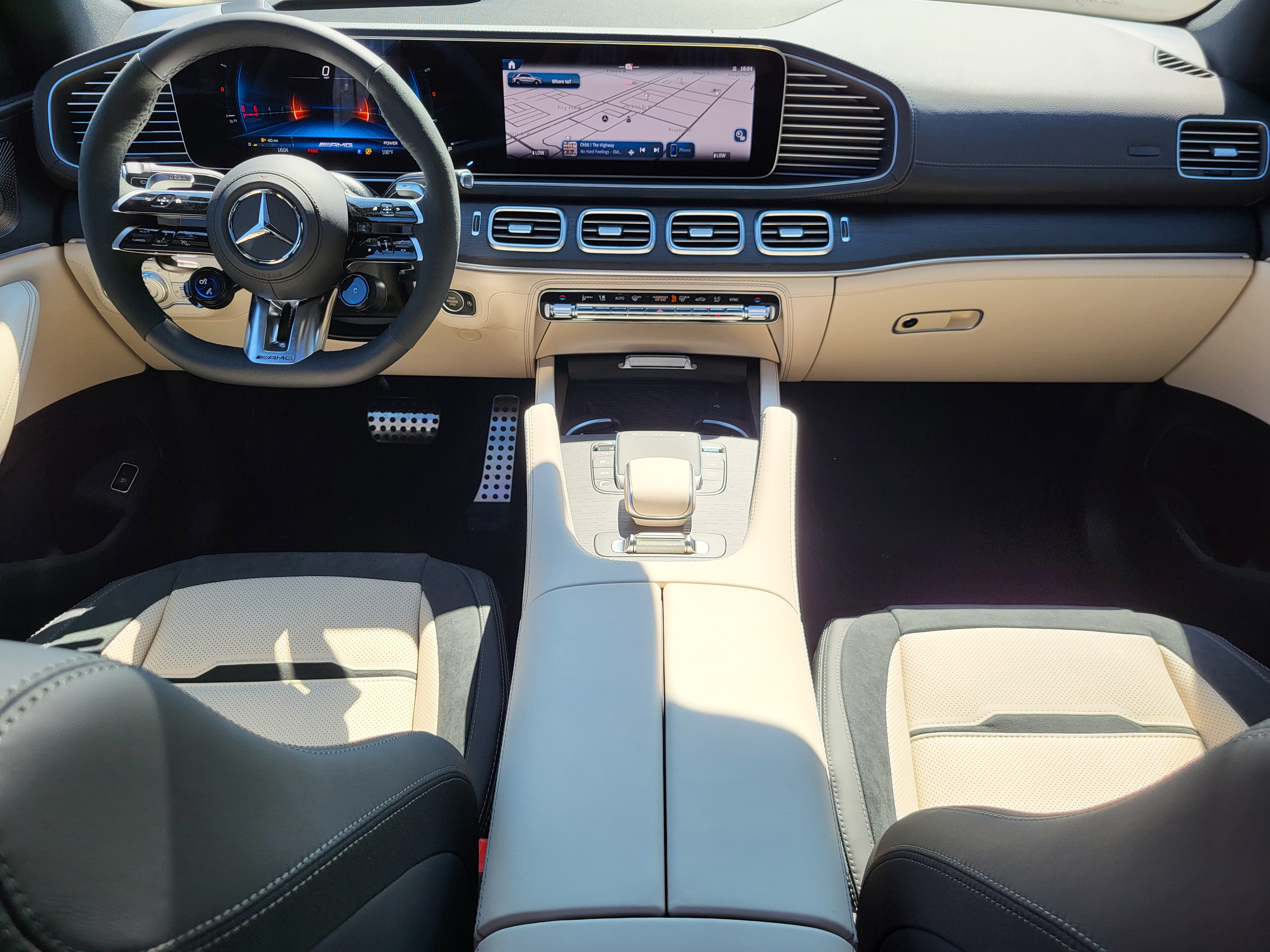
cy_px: 476
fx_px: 954
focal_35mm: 26
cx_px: 635
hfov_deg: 67.3
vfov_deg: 53.1
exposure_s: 1/434
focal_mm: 5.4
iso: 40
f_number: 1.8
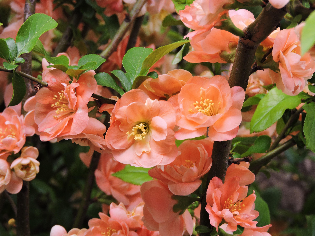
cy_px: 118
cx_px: 158
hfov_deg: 9.9
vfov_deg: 7.4
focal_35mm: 200
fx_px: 1820
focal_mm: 35.8
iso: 100
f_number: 5.3
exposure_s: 1/100
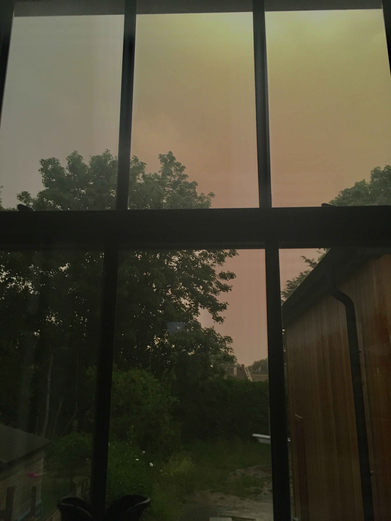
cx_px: 196
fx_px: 437
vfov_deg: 61.7
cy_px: 260
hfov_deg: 48.2
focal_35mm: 29
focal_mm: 4.15
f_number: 2.2
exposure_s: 1/17
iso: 400
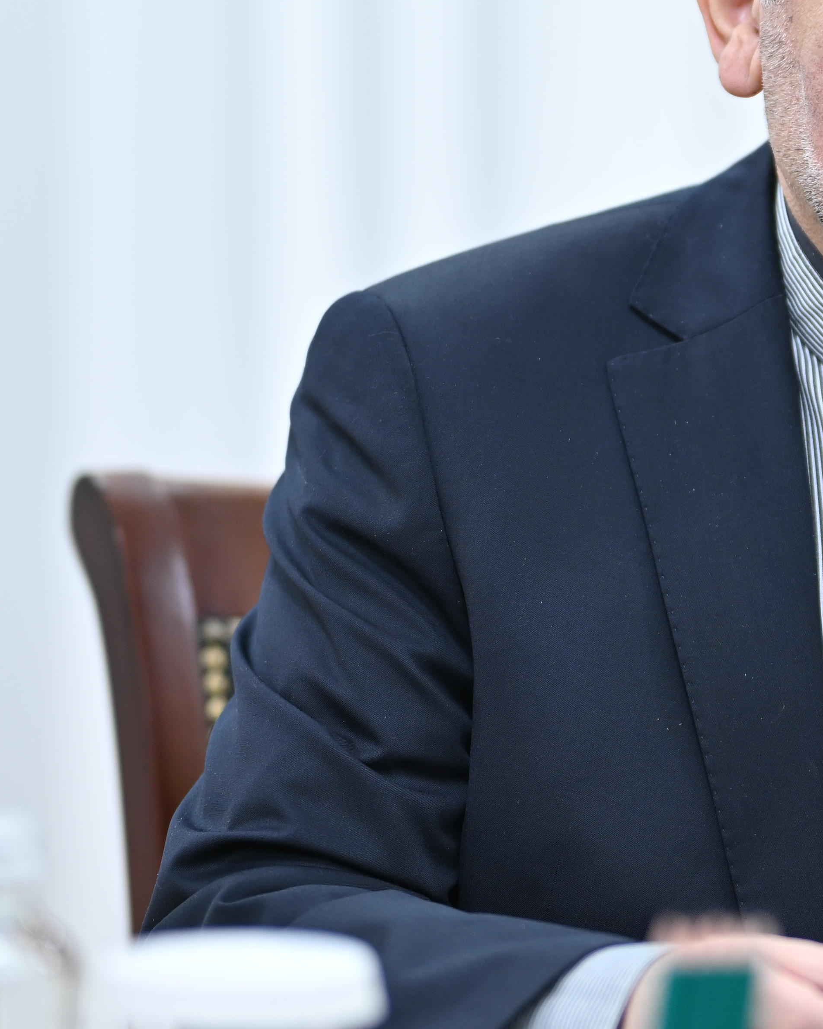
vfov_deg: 7.2
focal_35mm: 270
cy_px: 270
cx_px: 1024
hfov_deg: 5.7
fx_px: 8221
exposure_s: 1/200
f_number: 1.2
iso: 200
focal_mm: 85
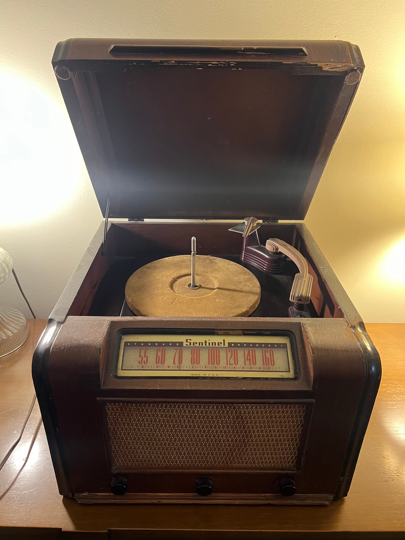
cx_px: 202
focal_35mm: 26
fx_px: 406
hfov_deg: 53.1
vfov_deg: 67.3
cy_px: 270
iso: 320
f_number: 1.5
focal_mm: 5.7
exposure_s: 1/60
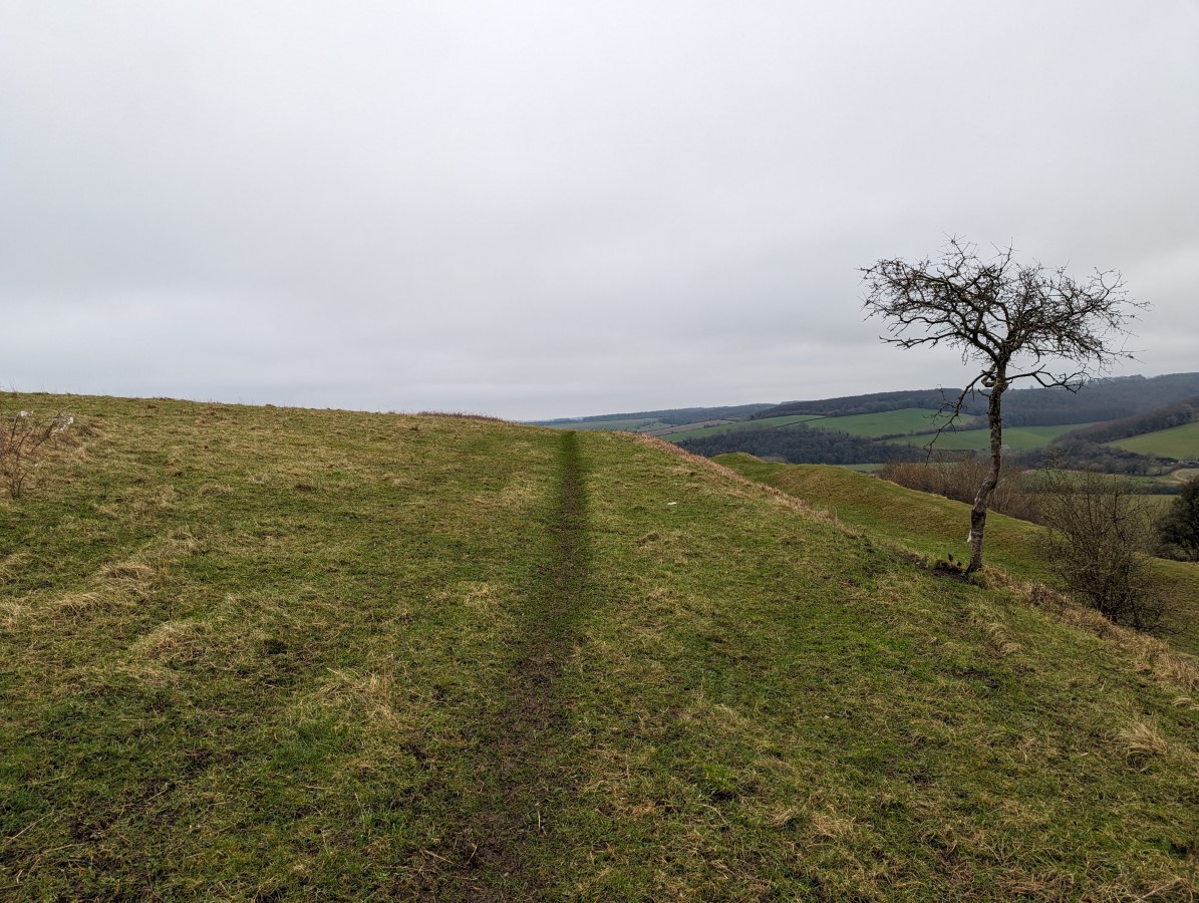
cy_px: 452
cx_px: 600
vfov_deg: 56.9
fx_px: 833
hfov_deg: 71.5
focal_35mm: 24
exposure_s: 1/382
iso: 47
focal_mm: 6.81
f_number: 1.85
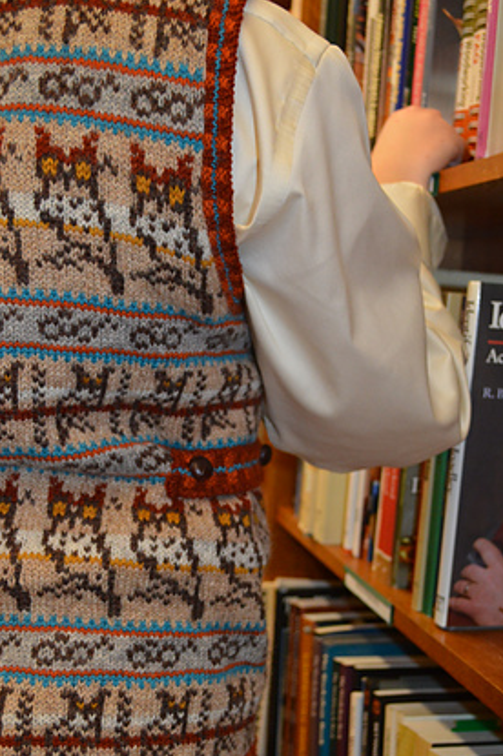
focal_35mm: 47
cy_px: 406
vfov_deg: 41.9
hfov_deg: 28.6
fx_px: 987
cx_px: 276
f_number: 4.2
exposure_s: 1/60
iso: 1100
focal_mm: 26
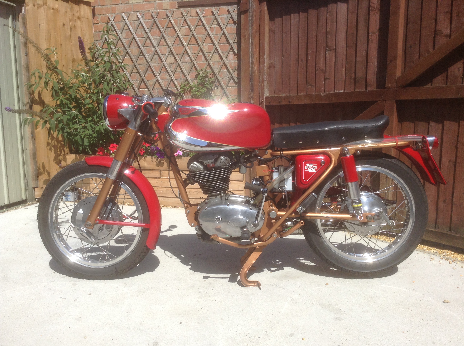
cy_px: 173
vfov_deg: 42.8
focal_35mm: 33
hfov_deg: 55.4
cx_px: 232
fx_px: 442
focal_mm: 3.3
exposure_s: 1/1449
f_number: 2.4
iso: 25
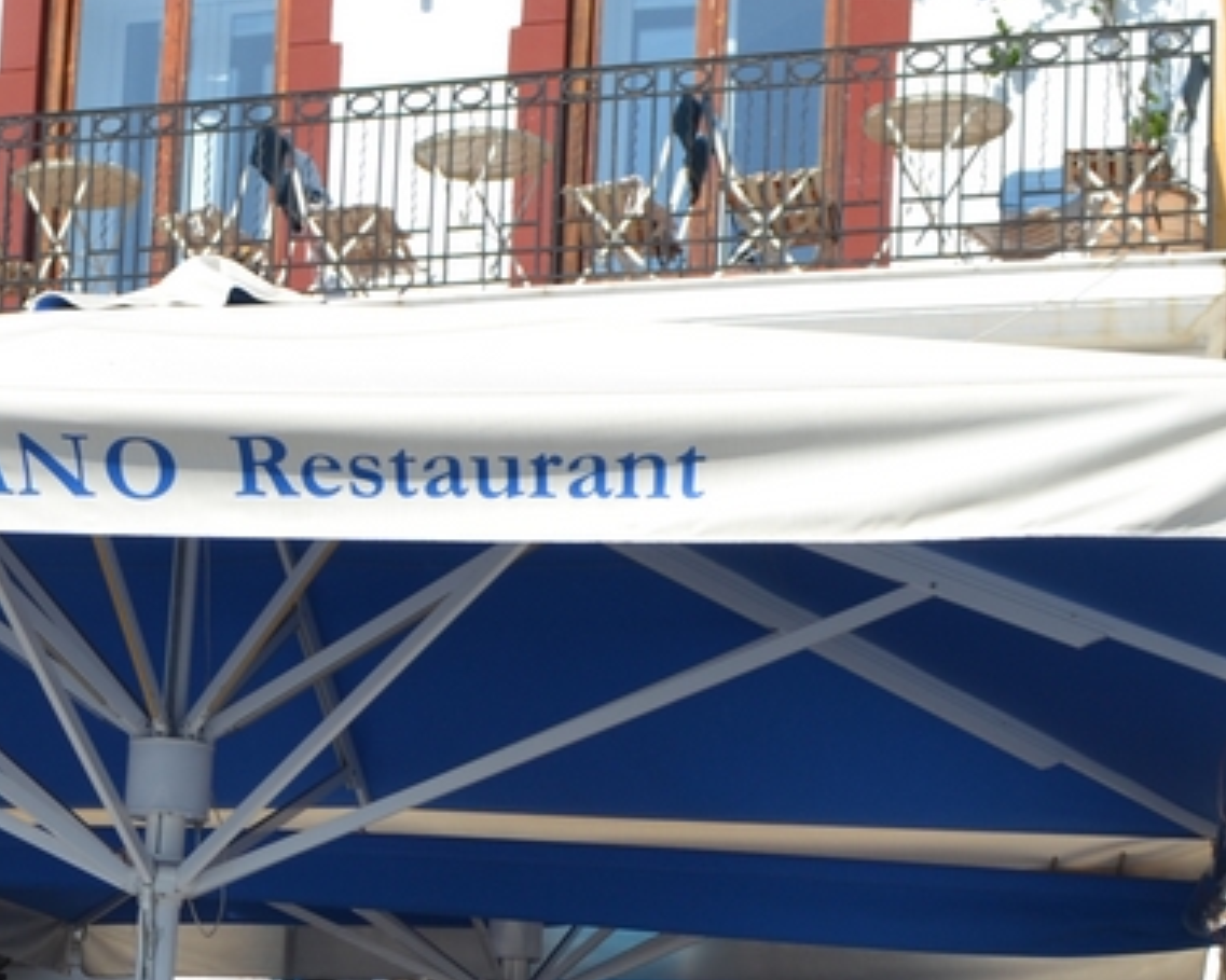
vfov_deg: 19.2
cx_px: 126
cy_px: 1054
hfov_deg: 24.1
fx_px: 2793
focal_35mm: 77
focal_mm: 18
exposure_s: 1/250
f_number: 8
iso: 100
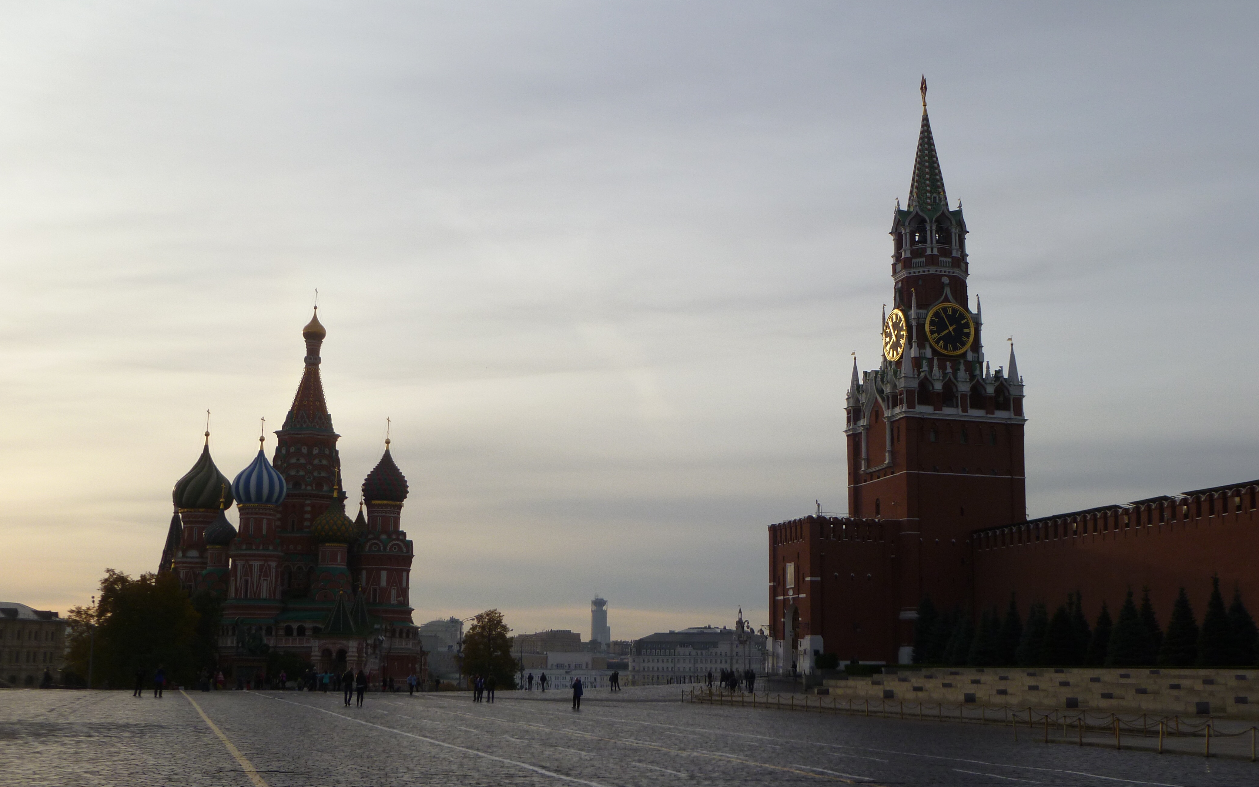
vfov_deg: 29.9
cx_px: 608
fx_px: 1475
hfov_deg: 46.2
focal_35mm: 43
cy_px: 386
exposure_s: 1/640
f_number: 3.7
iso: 80
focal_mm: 6.9
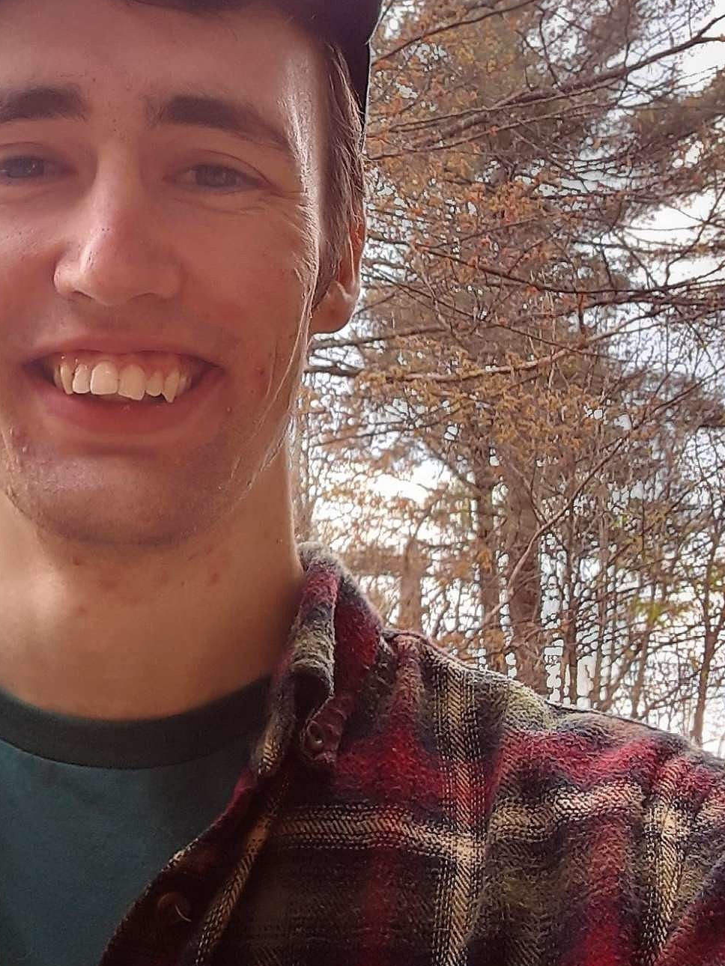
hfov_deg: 23.2
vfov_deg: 31.1
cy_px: 414
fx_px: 1731
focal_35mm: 62
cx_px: 98
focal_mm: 2.66
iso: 50
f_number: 2
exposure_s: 1/120
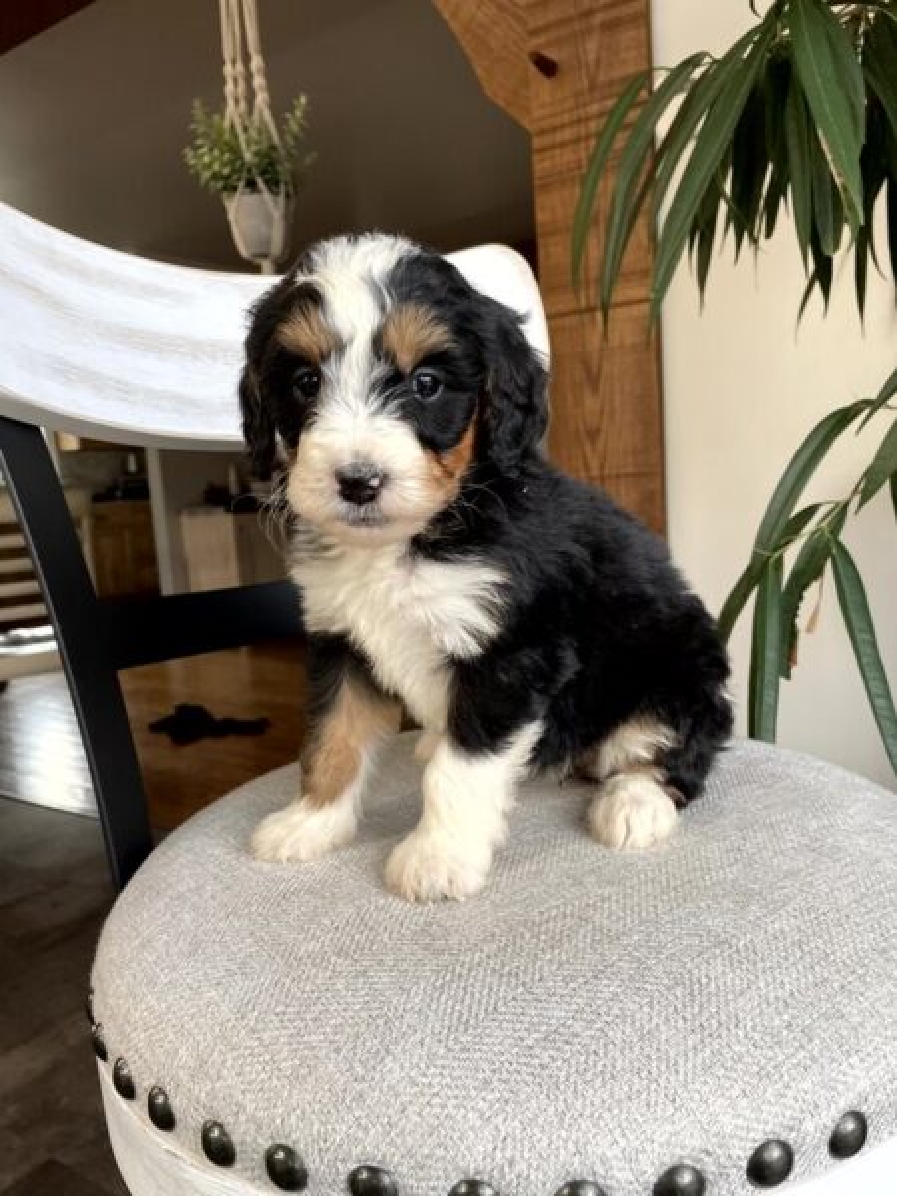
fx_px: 898
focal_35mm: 26
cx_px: 448
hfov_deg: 53.1
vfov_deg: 67.3
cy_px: 598
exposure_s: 1/108
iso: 125
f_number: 1.6
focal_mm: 4.2
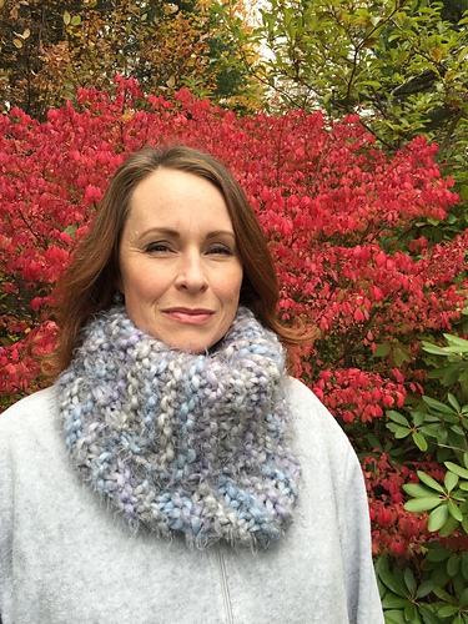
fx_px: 523
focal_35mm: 29
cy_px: 312
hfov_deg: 48.2
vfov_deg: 61.7
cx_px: 234
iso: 32
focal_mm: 4.15
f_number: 2.2
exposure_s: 1/131
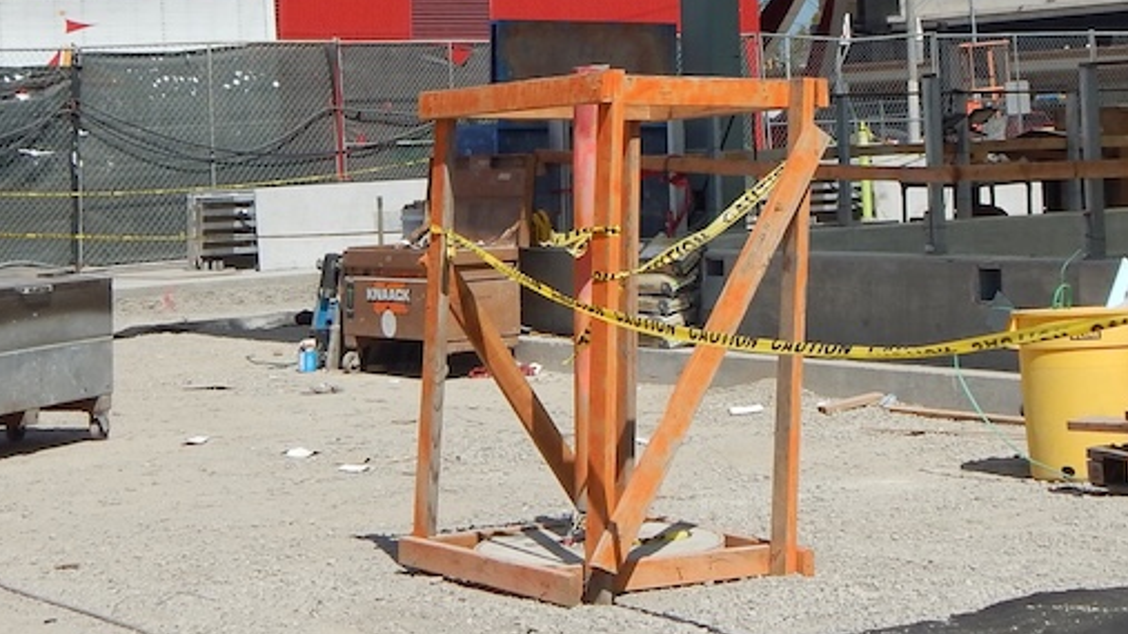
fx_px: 2392
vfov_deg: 14.7
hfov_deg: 26.4
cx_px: 765
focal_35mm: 80
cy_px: -65
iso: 125
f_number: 6.5
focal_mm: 5.6
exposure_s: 1/800
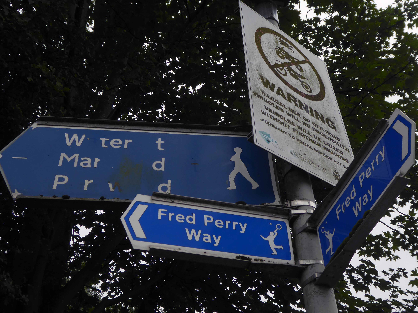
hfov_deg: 41.2
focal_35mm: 46
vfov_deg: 31.5
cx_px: 209
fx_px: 555
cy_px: 156
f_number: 3.9
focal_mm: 7.8
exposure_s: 1/200
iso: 80
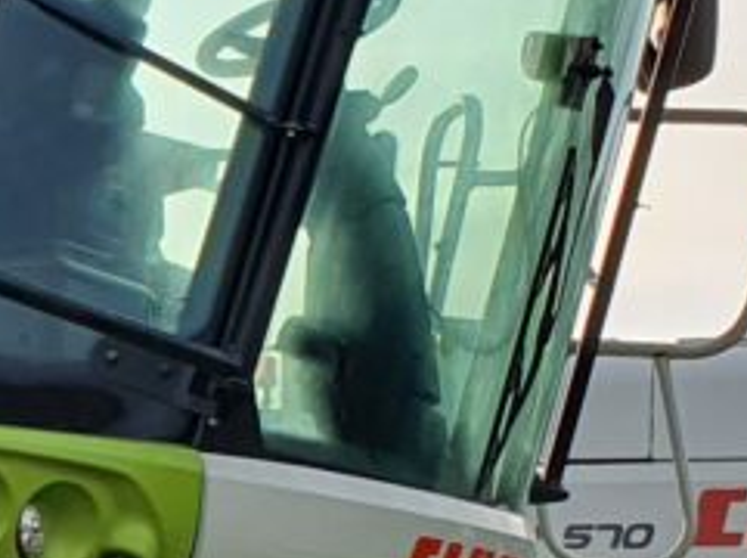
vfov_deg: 8.9
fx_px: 3577
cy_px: 434
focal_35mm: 166
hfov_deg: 10.6
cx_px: -899
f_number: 2.4
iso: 50
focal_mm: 4.32
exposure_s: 1/786
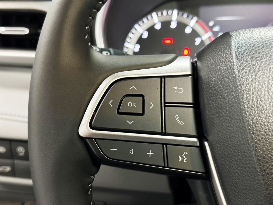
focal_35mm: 48
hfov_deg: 39.7
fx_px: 379
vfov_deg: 30.3
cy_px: 102
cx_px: 136
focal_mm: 6.86
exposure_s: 1/30
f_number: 1.78
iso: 640
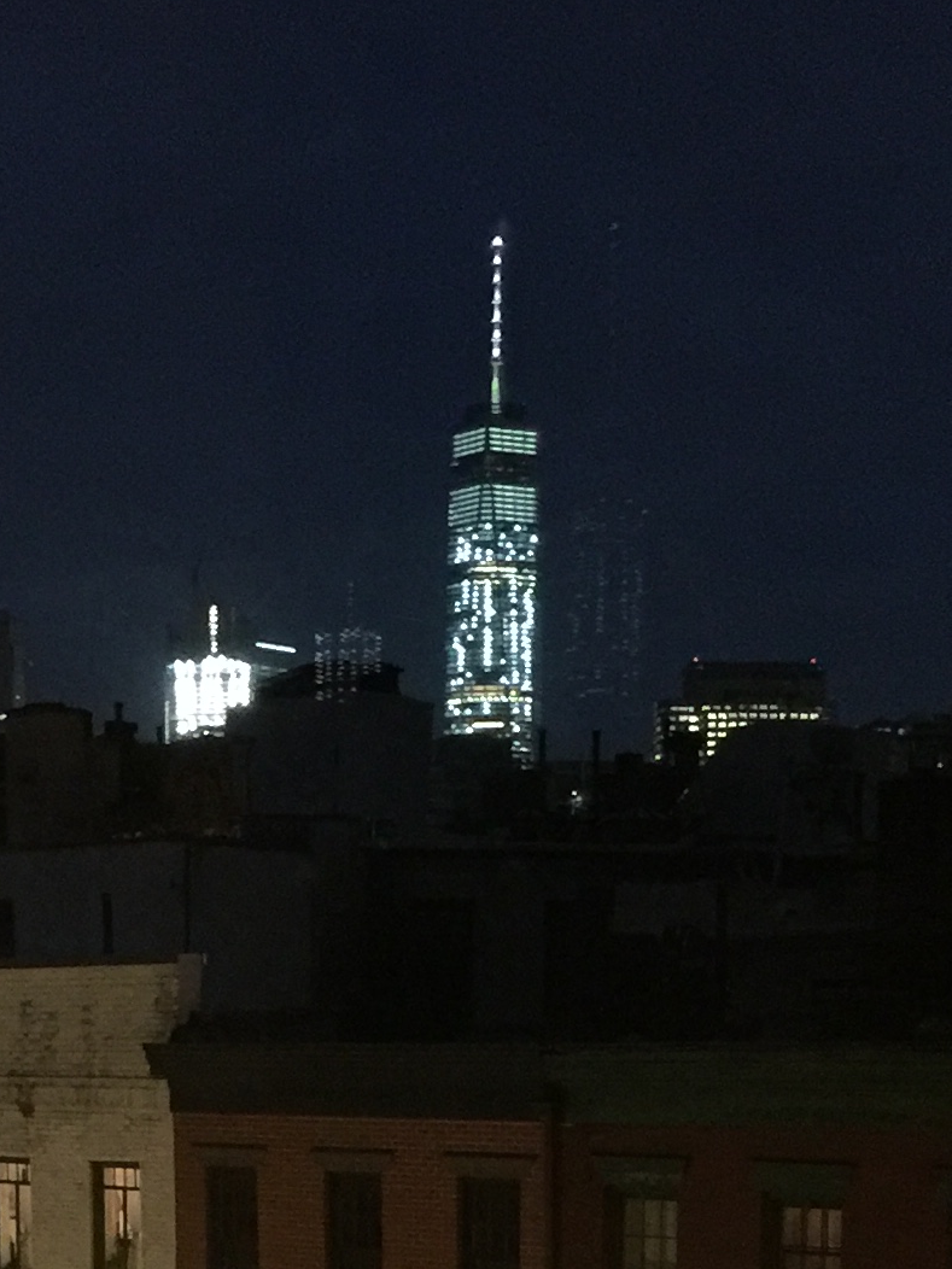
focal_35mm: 90
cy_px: 1579
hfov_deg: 16.4
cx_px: 296
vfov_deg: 20.2
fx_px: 3300
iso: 160
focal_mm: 4.15
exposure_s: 1/4
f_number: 2.2
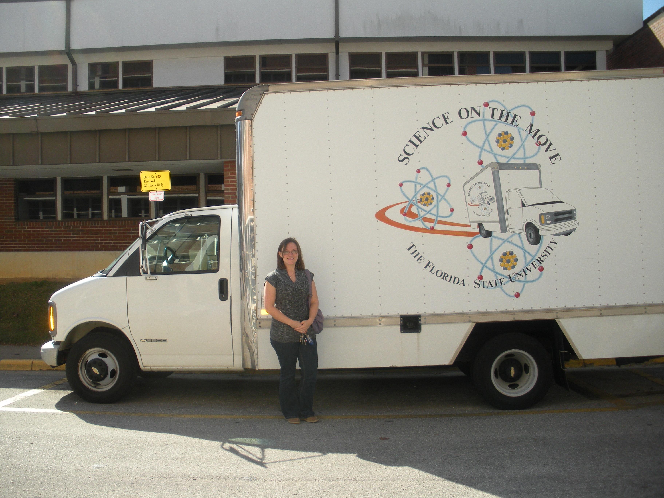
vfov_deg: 39.7
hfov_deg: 51.4
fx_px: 691
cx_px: 332
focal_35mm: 36
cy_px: 249
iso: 88
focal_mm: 6.3
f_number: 3.5
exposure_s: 1/514
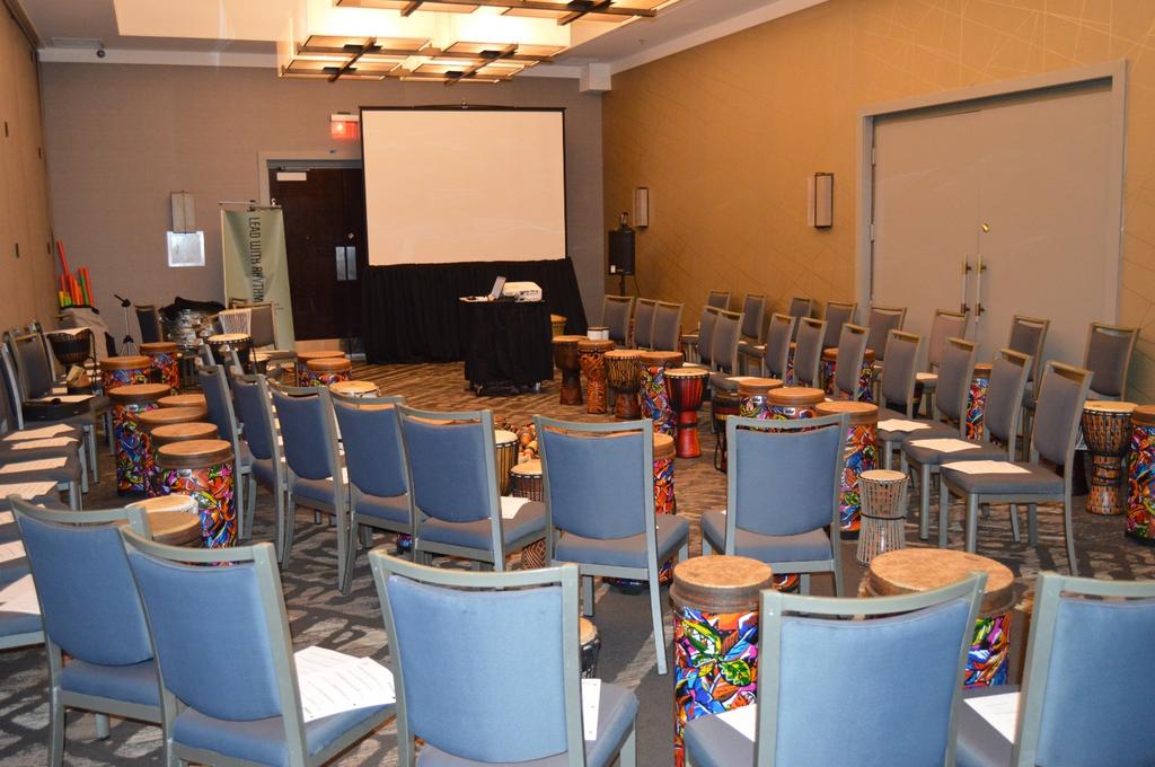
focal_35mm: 30
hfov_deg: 62.0
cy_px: 384
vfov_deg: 43.5
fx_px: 961
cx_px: 578
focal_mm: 20
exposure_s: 1/60
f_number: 3.5
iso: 1800
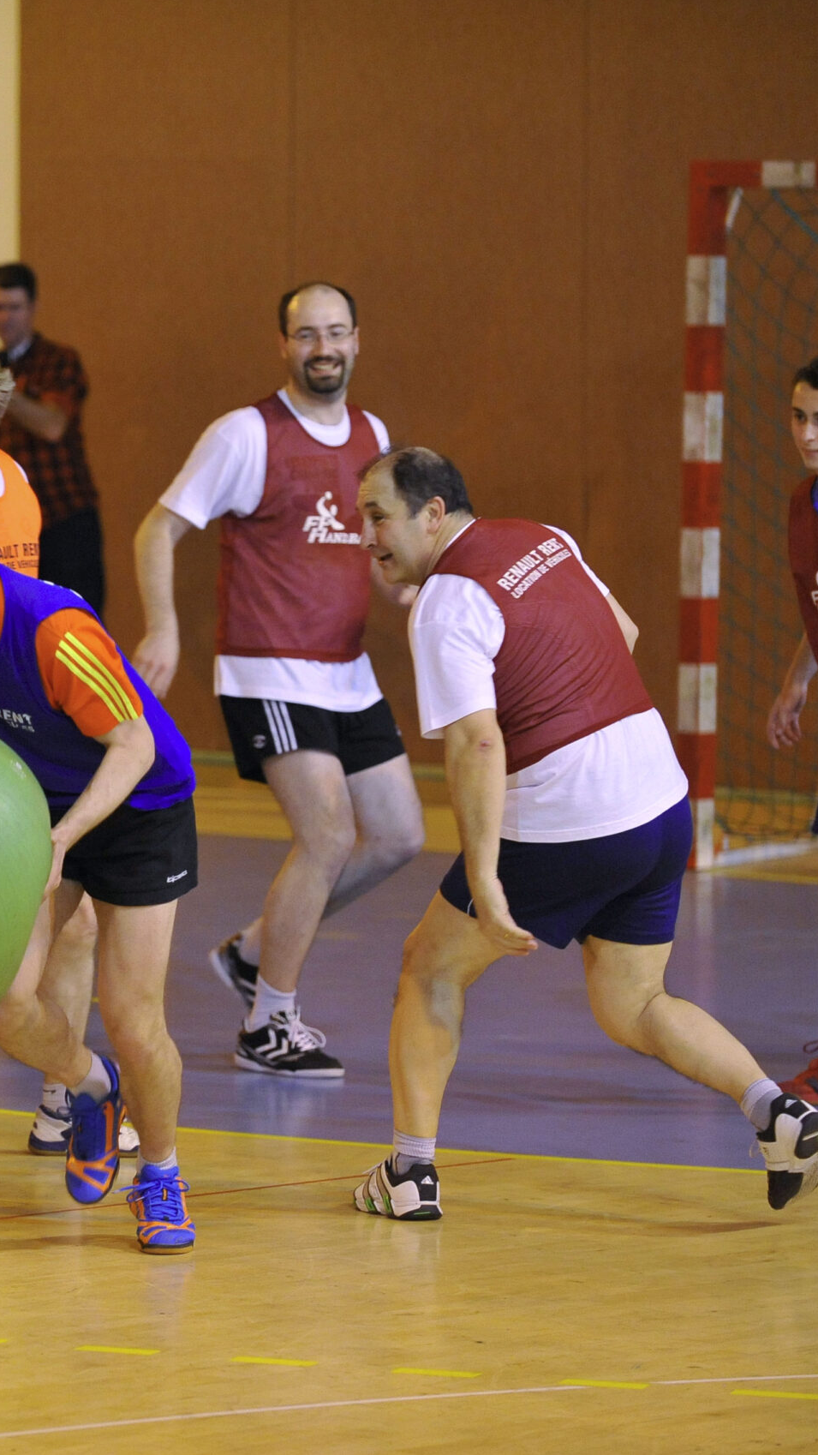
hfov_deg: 5.7
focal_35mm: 213
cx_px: -16
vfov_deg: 10.1
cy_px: 727
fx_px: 8214
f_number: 2.8
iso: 3200
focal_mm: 135
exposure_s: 1/320
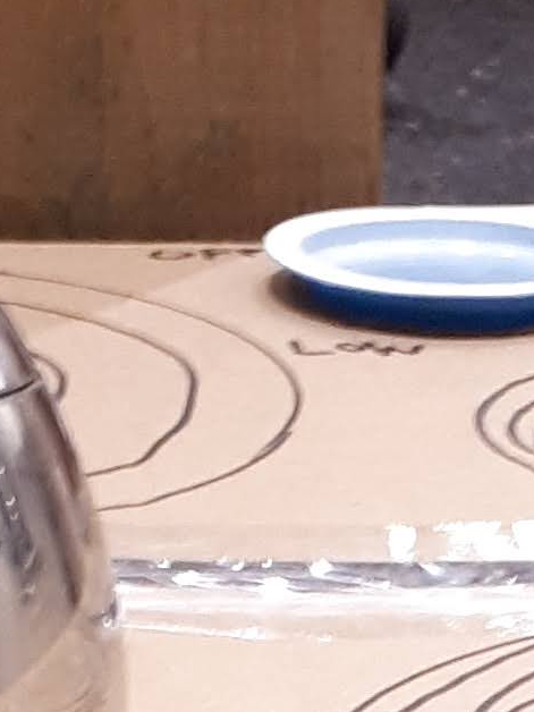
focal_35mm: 198
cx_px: 519
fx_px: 4073
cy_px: 1680
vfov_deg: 9.0
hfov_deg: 7.5
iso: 200
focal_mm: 3.6
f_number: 1.9
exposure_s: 1/15
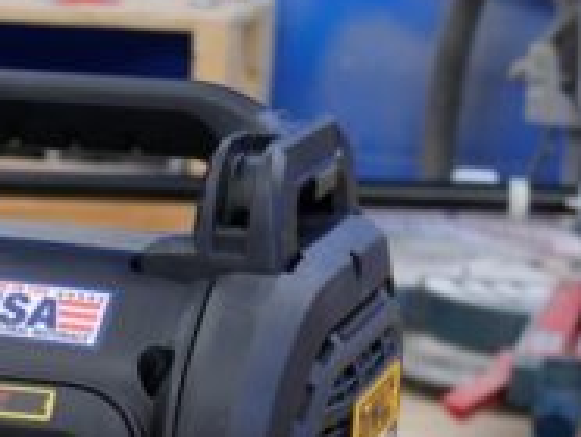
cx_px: 5
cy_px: 690
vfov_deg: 8.3
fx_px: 2941
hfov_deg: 11.2
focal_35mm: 175
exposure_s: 1/60
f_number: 4.2
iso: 800
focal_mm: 26
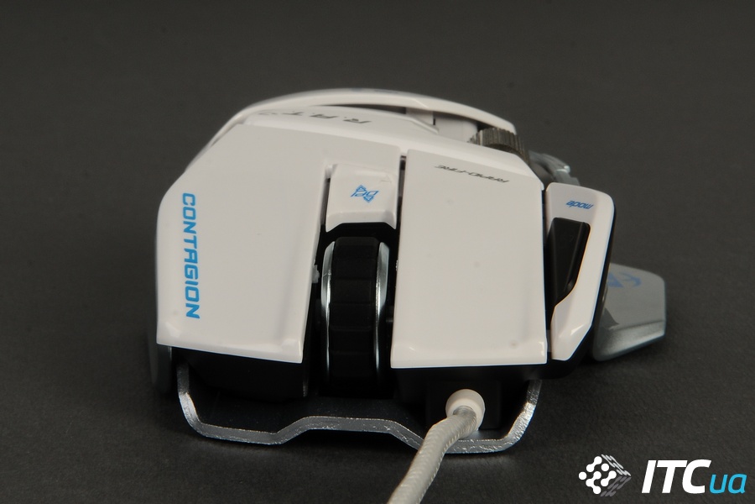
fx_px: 1416
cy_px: 252
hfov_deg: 29.9
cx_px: 378
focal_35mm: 68
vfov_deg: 20.2
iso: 200
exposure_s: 1/125
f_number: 20
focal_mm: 45
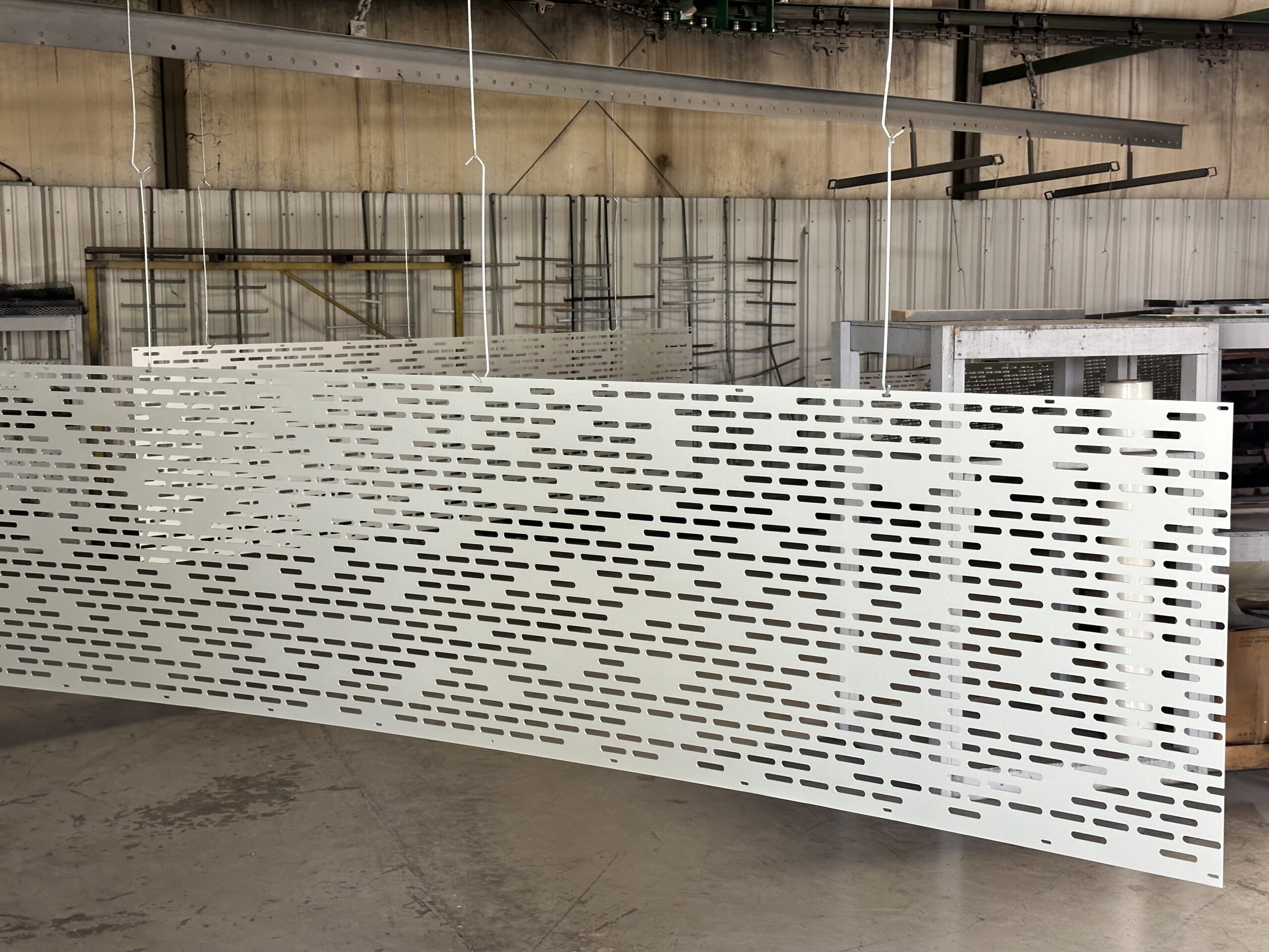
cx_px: 634
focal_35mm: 48
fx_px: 1760
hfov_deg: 39.7
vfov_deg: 30.3
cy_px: 476
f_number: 1.78
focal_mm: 6.86
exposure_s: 1/65
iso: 100
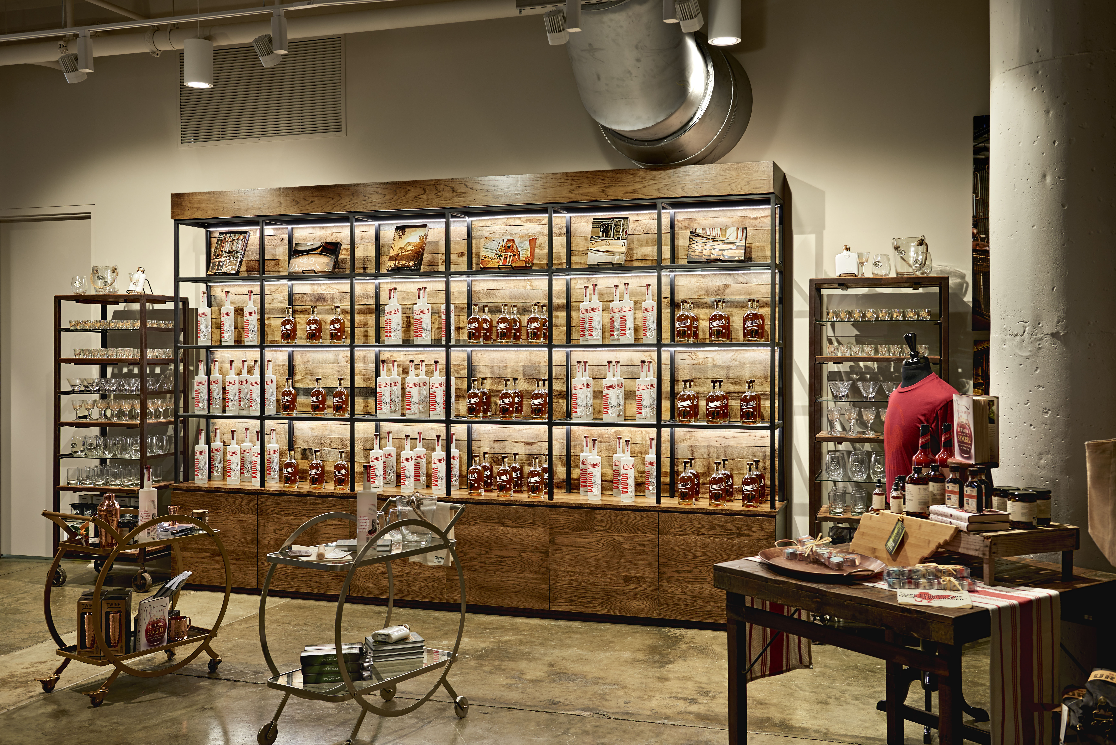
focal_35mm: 35
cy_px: 372
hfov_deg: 54.4
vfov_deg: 37.9
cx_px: 558
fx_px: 1085
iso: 100
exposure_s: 1/3
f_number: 8
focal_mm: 35
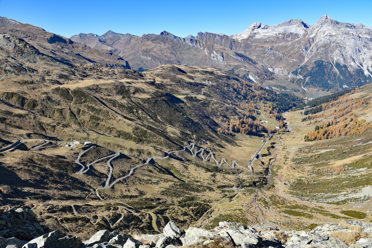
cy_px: 124
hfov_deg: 61.9
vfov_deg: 43.6
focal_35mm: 30
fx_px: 310
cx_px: 186
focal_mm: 30
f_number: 11
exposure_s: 1/200
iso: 200
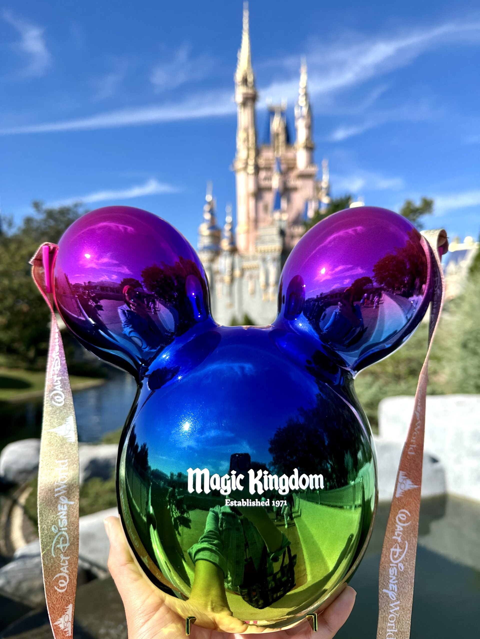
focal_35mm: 24
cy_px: 320
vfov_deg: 71.6
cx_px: 240
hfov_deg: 56.8
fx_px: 444
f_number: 1.78
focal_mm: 6.86
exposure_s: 1/4184
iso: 80
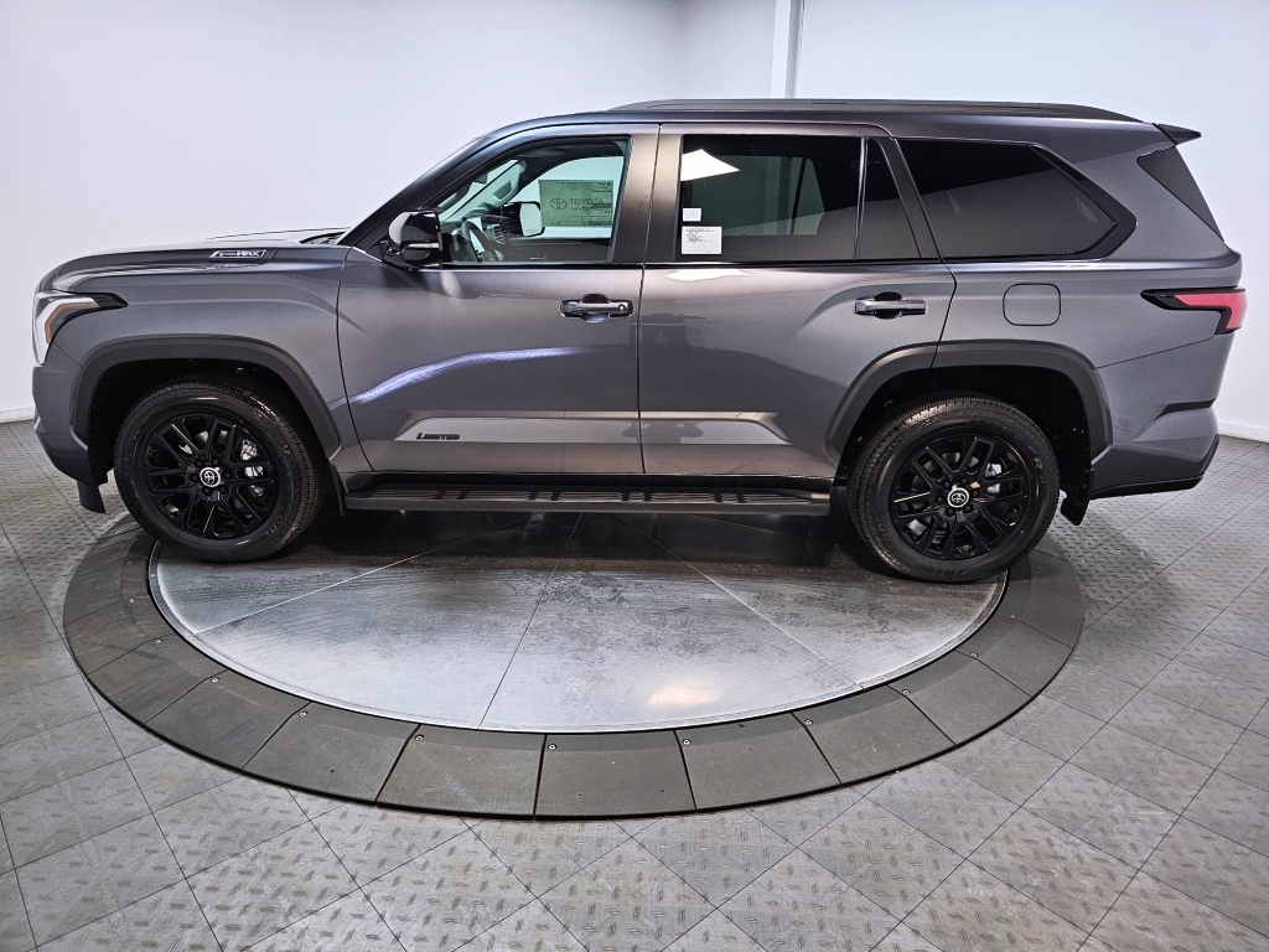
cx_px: 634
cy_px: 476
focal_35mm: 23
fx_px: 843
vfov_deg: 58.9
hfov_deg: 73.9
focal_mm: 6.3
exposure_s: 1/60
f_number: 1.7
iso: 640
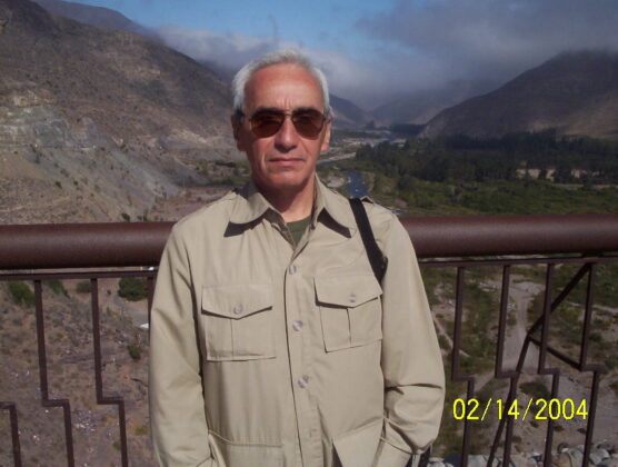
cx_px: 309
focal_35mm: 39
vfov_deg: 37.0
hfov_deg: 47.8
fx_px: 698
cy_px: 234
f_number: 8
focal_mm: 6
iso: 100
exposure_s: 1/719
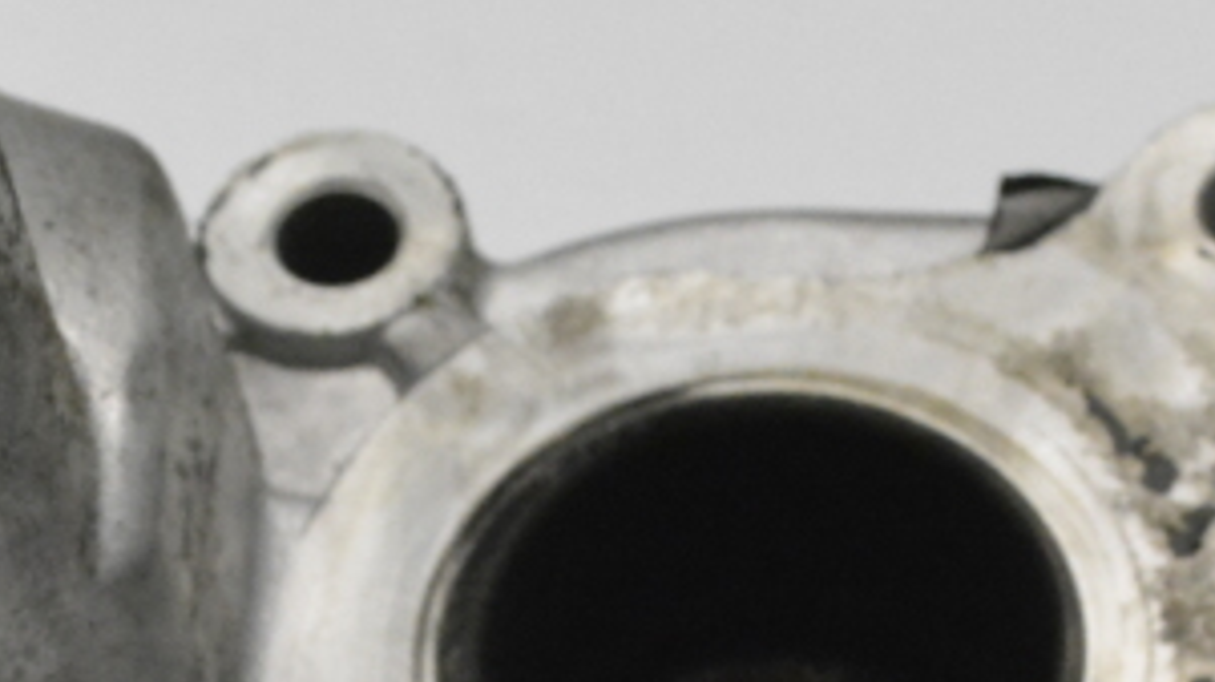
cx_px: 436
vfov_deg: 7.0
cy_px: 888
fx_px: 5507
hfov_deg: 12.6
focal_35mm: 171
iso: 6400
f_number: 13
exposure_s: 1/640
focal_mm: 32
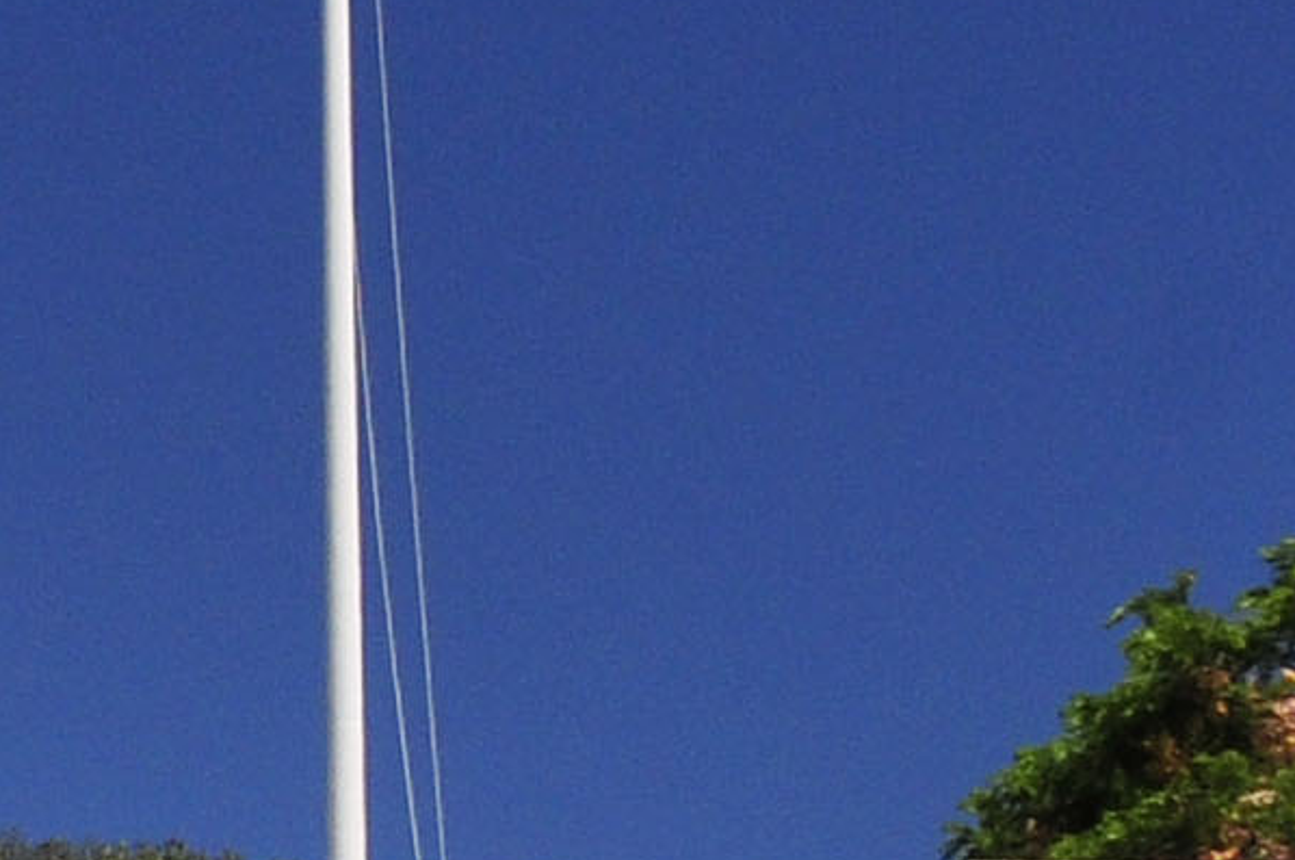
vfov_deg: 5.2
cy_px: 1549
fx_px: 9268
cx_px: -2341
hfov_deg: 7.2
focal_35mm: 258
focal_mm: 24
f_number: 9
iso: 320
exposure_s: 1/320
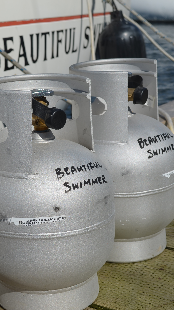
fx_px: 583
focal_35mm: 71
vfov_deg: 29.7
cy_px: 148
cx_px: 83
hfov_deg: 17.0
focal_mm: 40
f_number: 8
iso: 100
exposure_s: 1/800
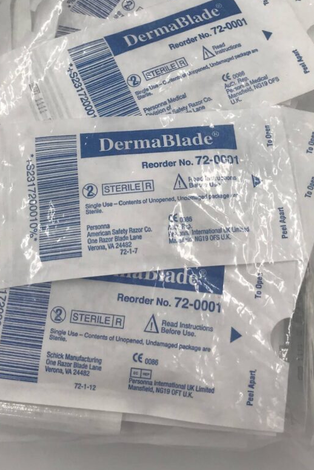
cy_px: 135
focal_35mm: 50
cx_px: 159
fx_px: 654
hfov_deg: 27.0
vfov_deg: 38.8
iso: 20
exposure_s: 1/270
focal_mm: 3.99
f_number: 1.8
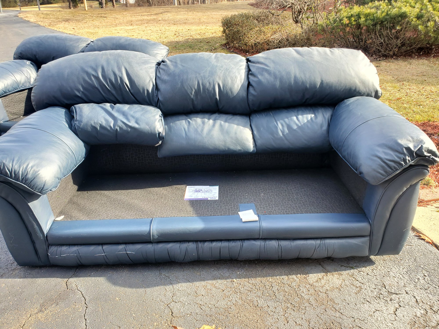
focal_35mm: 26
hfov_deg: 67.3
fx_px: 330
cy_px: 164
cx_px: 220
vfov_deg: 53.1
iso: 50
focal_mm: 4.3
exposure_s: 1/238
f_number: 2.4
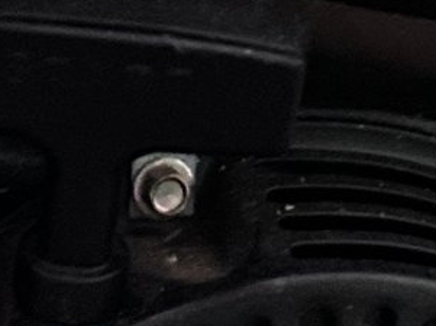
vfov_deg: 7.9
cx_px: -295
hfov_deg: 10.8
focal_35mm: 173
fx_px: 2176
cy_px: 822
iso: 640
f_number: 1.5
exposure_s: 1/30
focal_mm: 5.7
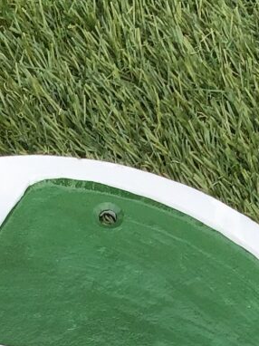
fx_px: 1298
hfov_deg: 11.4
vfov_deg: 14.1
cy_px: 535
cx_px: 79
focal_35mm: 130
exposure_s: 1/399
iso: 25
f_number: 2.4
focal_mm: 3.3
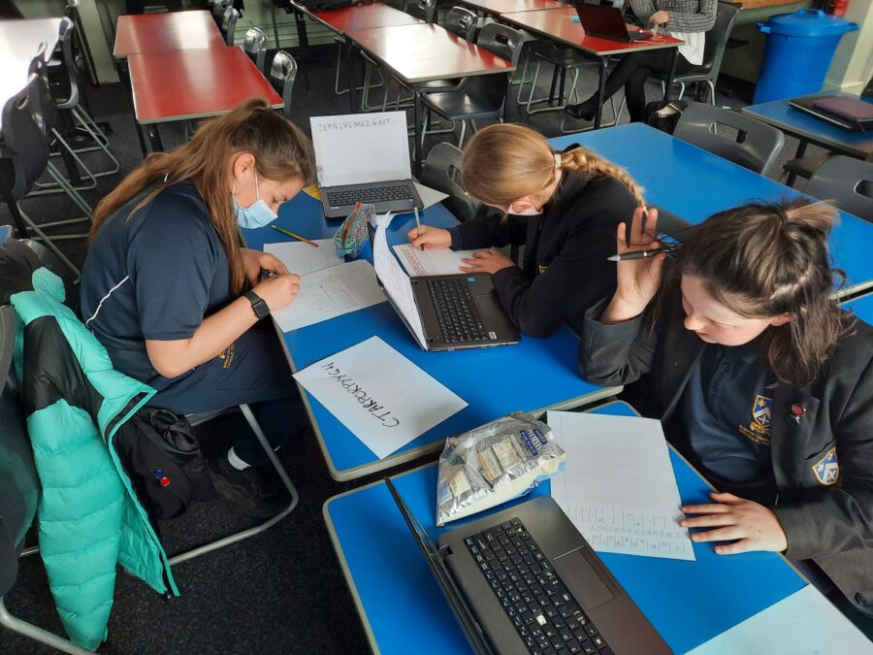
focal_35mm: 25
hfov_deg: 69.4
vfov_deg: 54.9
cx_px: 436
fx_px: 630
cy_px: 328
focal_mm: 4.6
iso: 320
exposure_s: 1/33
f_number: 2
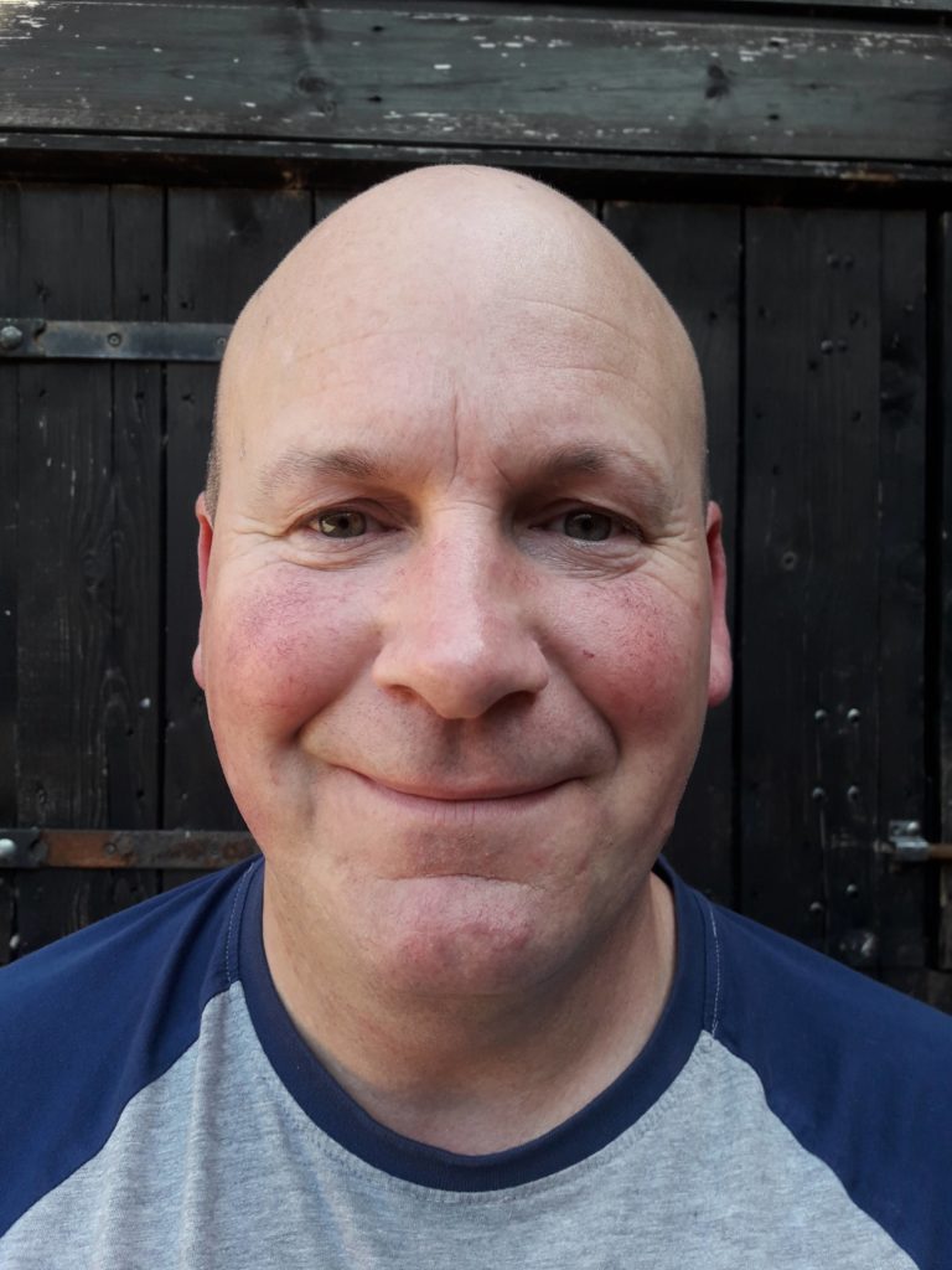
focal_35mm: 28
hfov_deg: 49.7
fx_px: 1027
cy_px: 635
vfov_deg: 63.4
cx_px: 476
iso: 40
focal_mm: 3.7
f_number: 1.9
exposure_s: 1/102
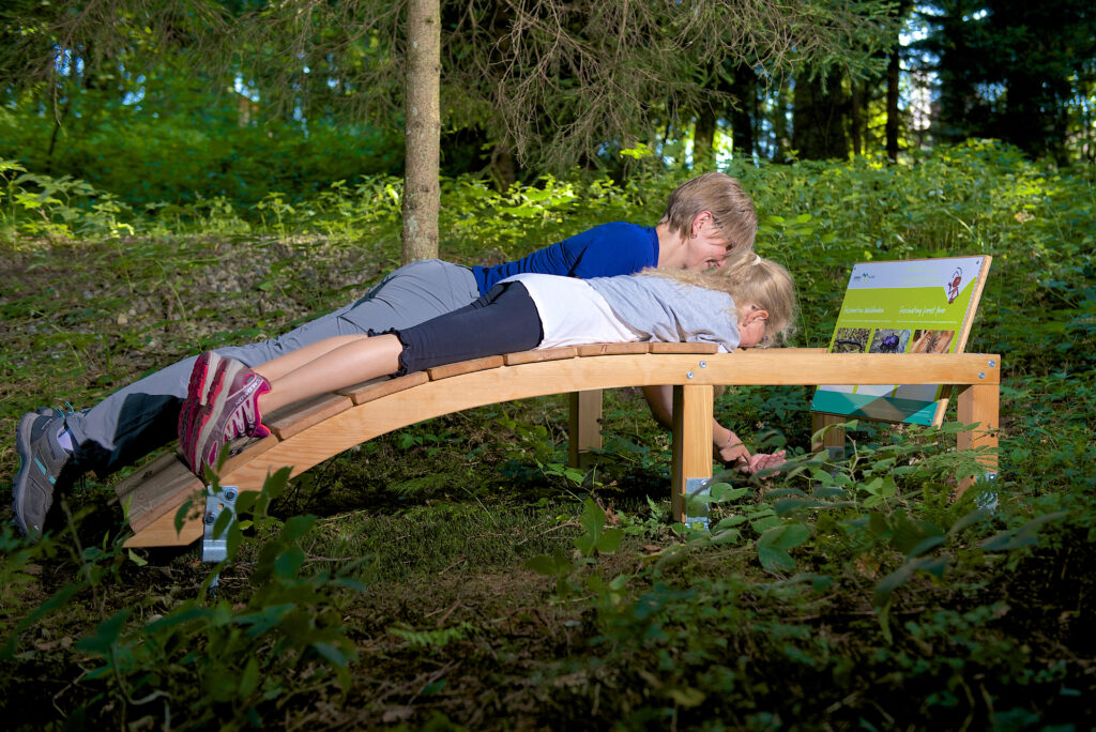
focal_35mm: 48
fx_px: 1462
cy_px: 366
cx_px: 548
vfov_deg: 28.1
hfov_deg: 41.1
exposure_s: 1/100
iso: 125
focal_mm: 48
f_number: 3.5
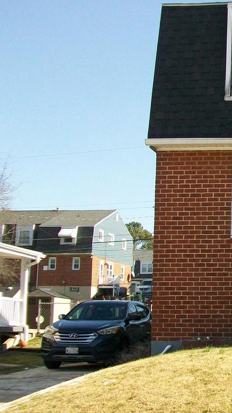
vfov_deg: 31.9
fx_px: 722
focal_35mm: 66
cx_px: 369
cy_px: 222
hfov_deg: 16.3
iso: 64
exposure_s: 1/500
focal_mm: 5.7
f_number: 2.8
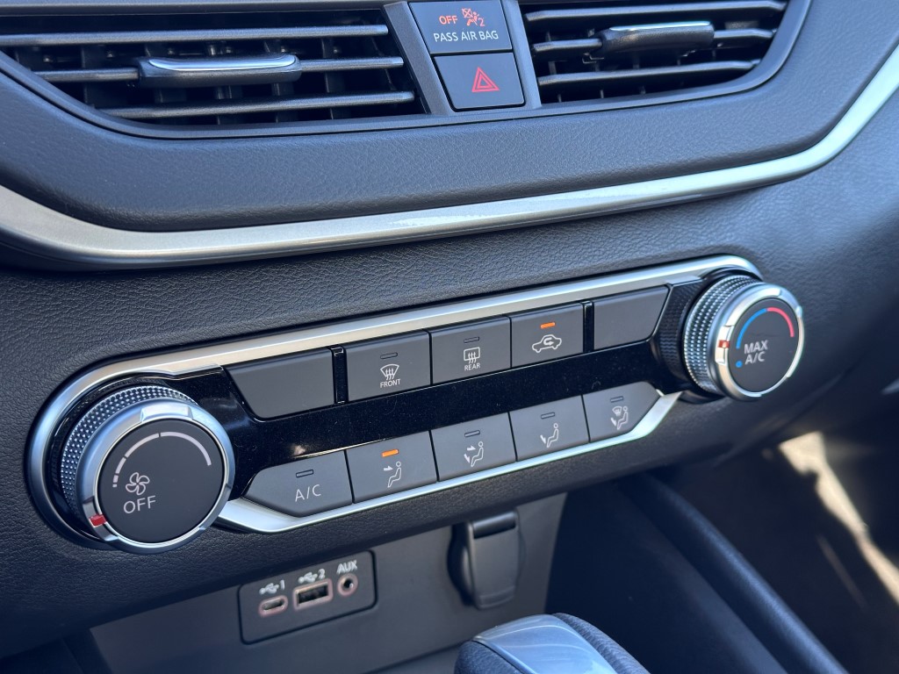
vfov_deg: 30.3
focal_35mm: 48
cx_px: 450
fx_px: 1247
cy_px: 337
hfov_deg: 39.7
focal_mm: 6.86
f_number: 1.78
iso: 80
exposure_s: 1/73
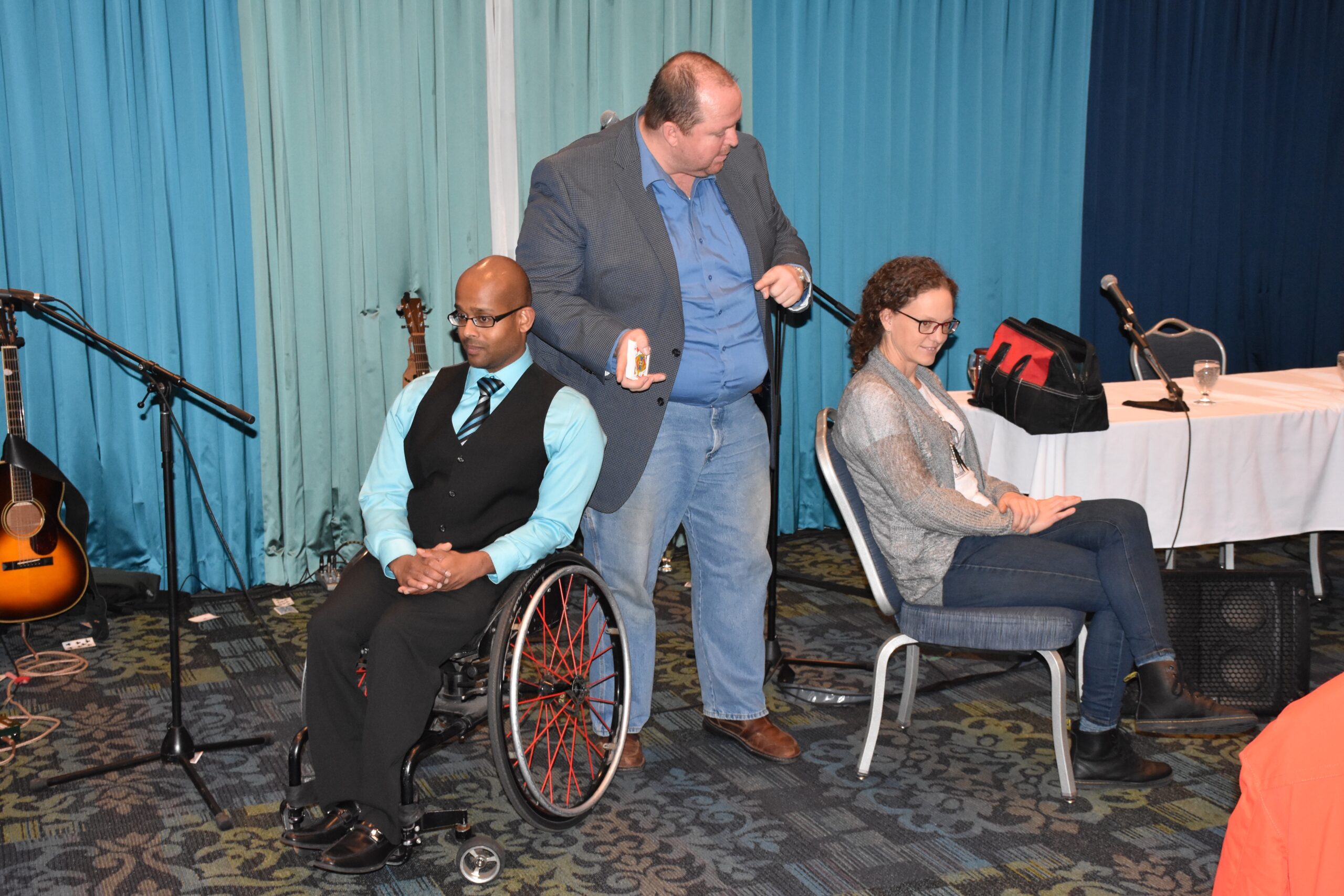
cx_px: 672
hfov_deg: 41.1
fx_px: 1792
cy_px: 448
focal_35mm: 48
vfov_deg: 28.1
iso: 2500
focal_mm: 32
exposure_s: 1/60
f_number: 6.3
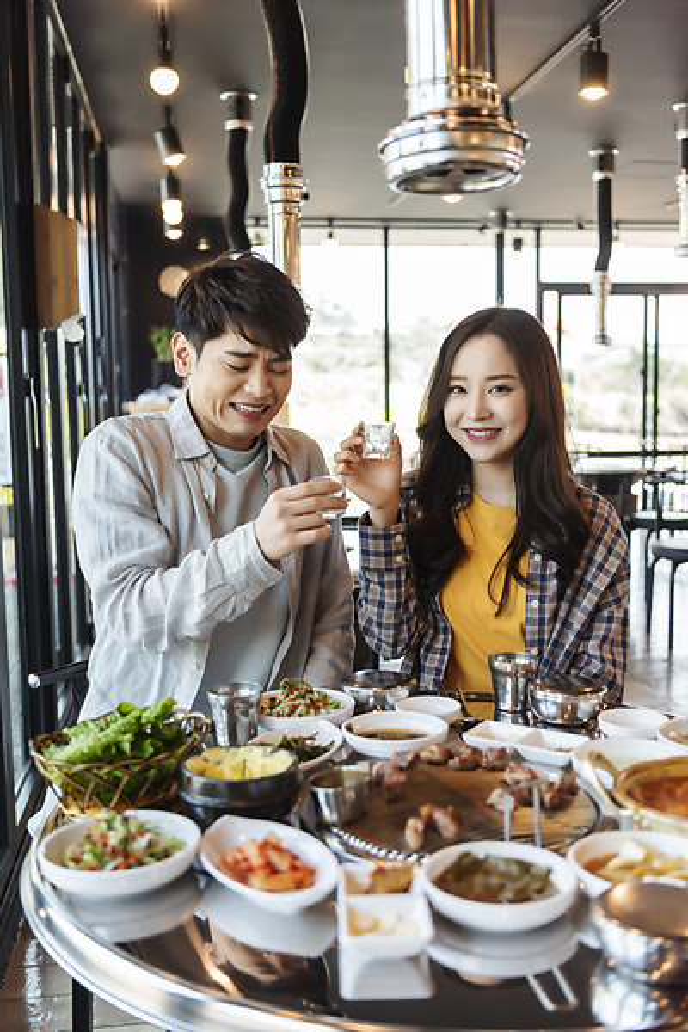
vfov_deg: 50.7
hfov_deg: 35.1
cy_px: 516
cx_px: 344
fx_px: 1089
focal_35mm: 38
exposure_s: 1/640
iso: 800
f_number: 2.8
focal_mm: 38
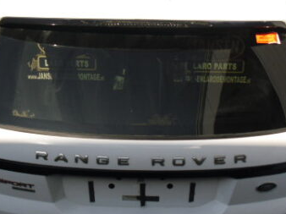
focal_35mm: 64
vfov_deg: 22.9
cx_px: 133
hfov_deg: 30.3
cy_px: 107
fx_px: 528
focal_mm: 6.3
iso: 100
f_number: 7.8
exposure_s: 1/125
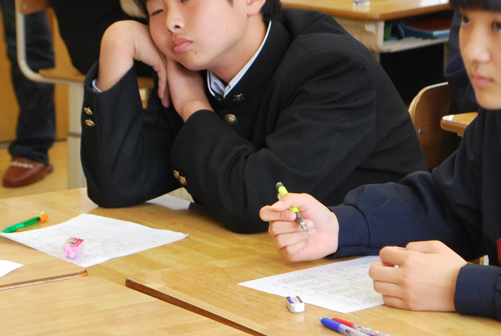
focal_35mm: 191
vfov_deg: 7.2
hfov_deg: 10.7
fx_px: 2666
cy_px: 148
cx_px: 188
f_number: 5.6
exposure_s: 1/30
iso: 450
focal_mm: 55
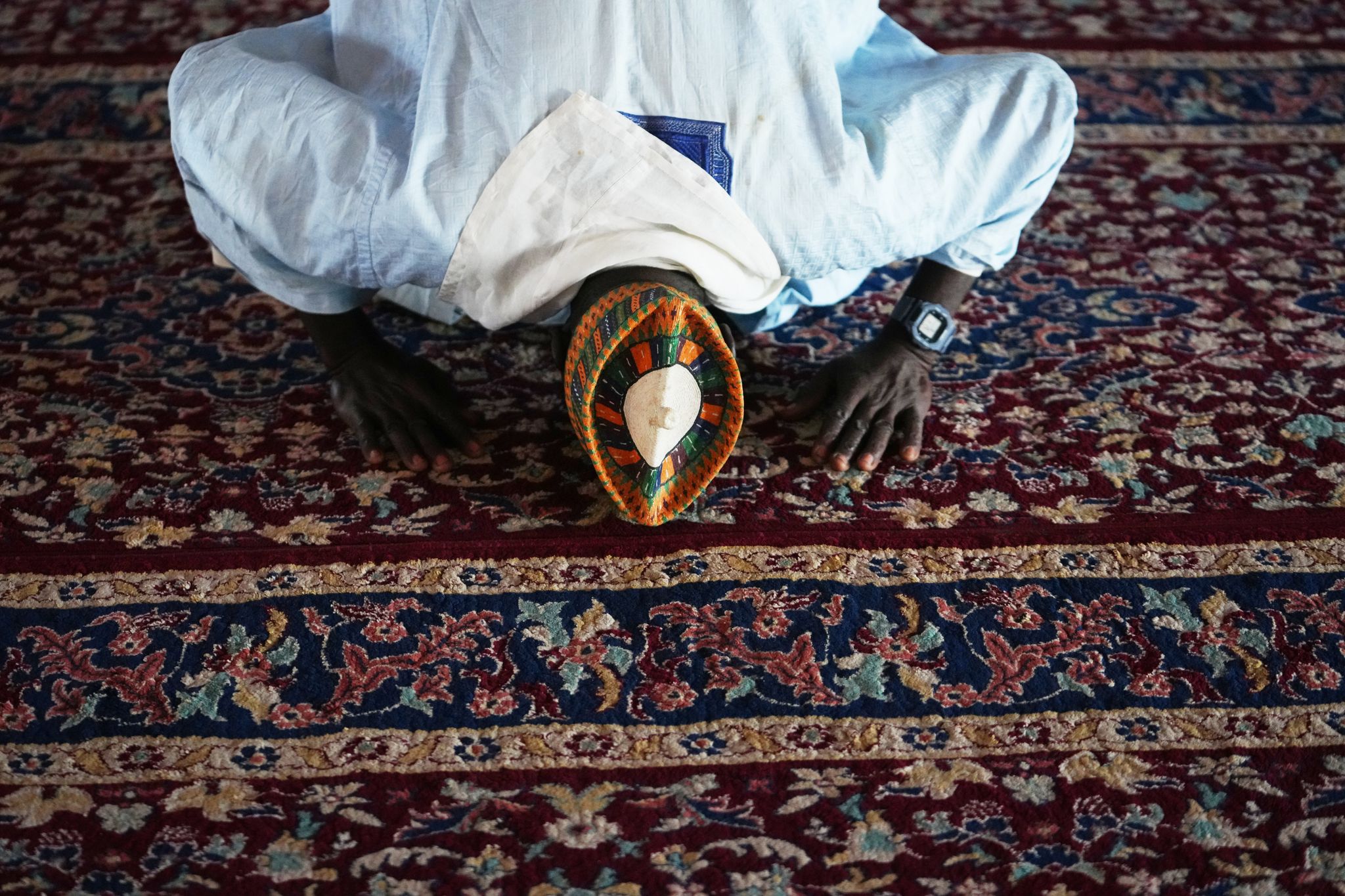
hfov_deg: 28.8
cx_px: 672
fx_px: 2615
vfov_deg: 19.5
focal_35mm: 70
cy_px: 448
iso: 5000
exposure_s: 1/250
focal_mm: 70
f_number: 3.2
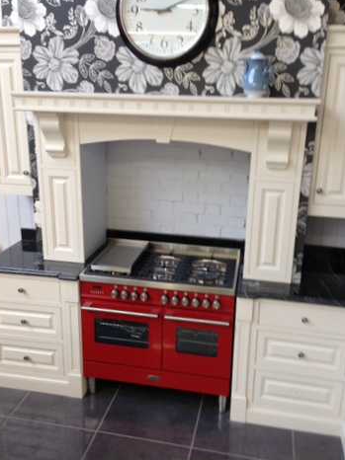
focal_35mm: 34
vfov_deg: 54.0
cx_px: 170
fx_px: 452
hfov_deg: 41.8
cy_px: 231
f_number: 2.4
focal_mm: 4.12
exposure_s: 1/30
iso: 50
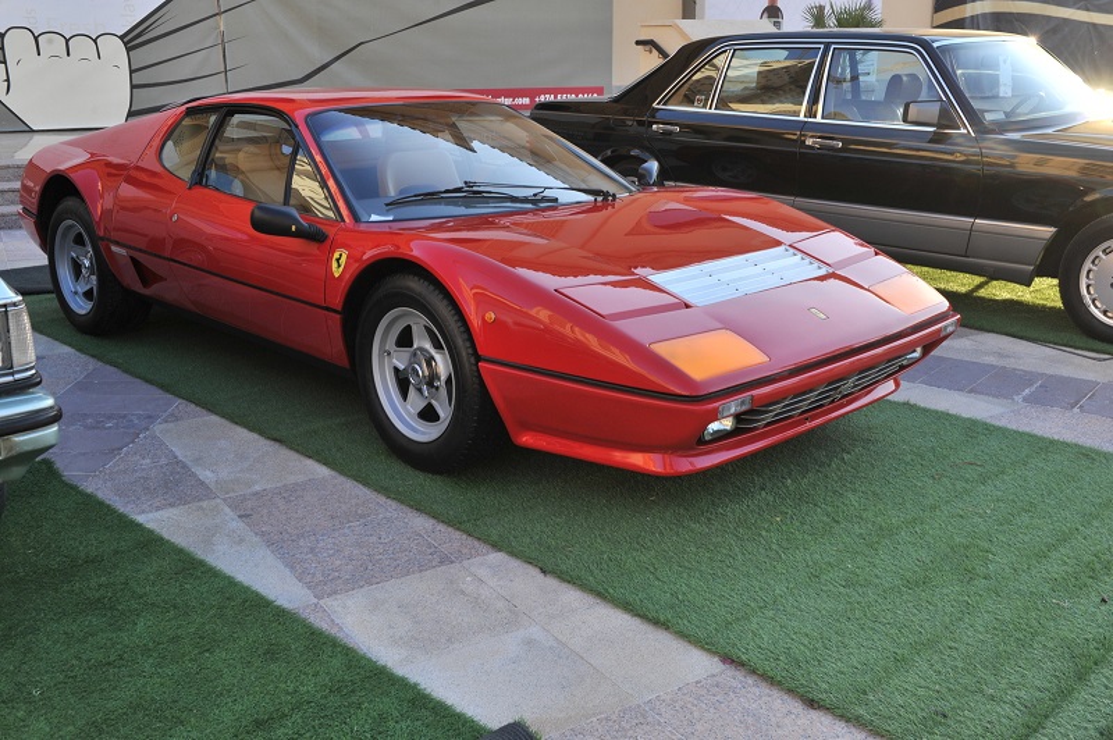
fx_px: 1112
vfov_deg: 36.8
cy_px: 370
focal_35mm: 36
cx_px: 556
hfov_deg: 53.2
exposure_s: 1/200
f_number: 8
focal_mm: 36
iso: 400
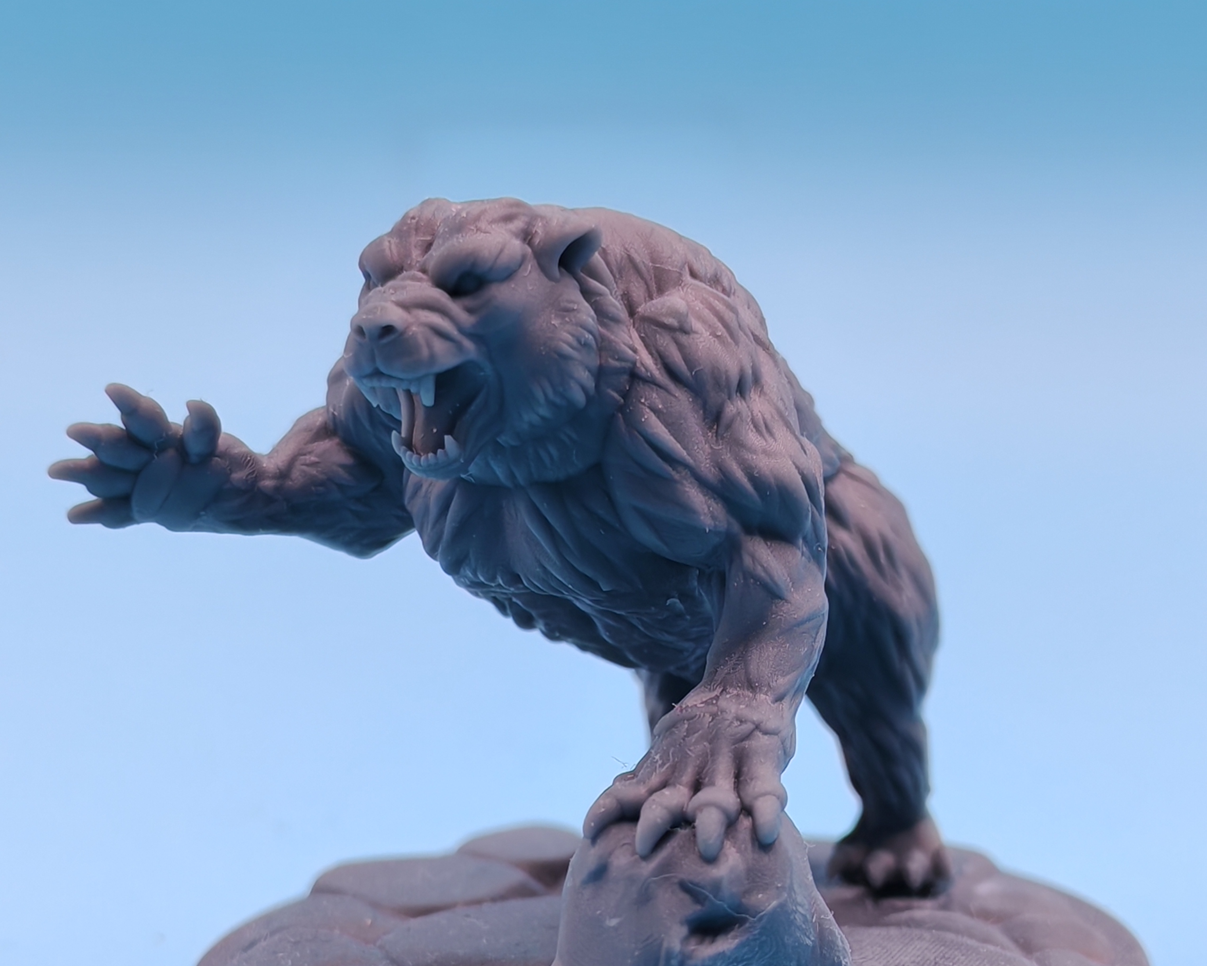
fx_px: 2536
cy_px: 626
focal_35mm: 71
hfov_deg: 26.8
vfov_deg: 21.5
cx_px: 603
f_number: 2.8
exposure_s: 1/100
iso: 80
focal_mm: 5.52
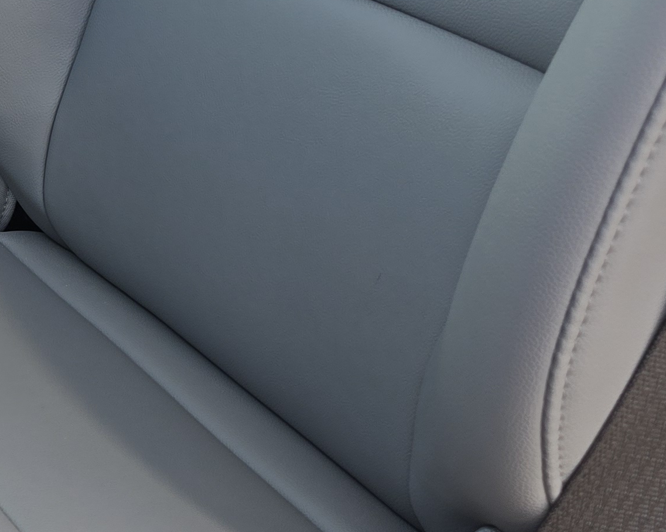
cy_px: 308
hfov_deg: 21.0
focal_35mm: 79
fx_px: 1557
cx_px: -287
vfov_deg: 19.4
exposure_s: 1/180
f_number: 1.7
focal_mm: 6.3
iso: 25
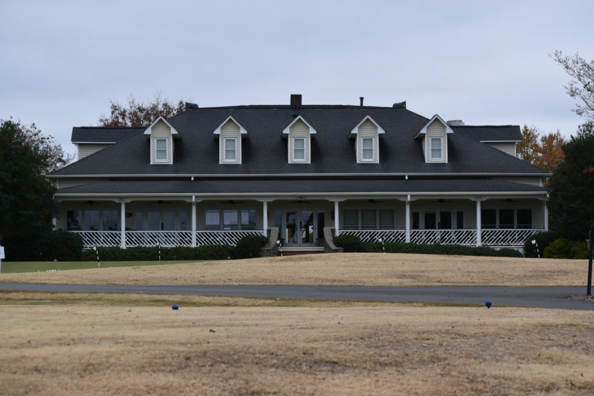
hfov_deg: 19.5
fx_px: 1733
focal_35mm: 105
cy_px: 198
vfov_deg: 13.0
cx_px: 297
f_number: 5.6
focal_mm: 70
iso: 200
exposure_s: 1/500
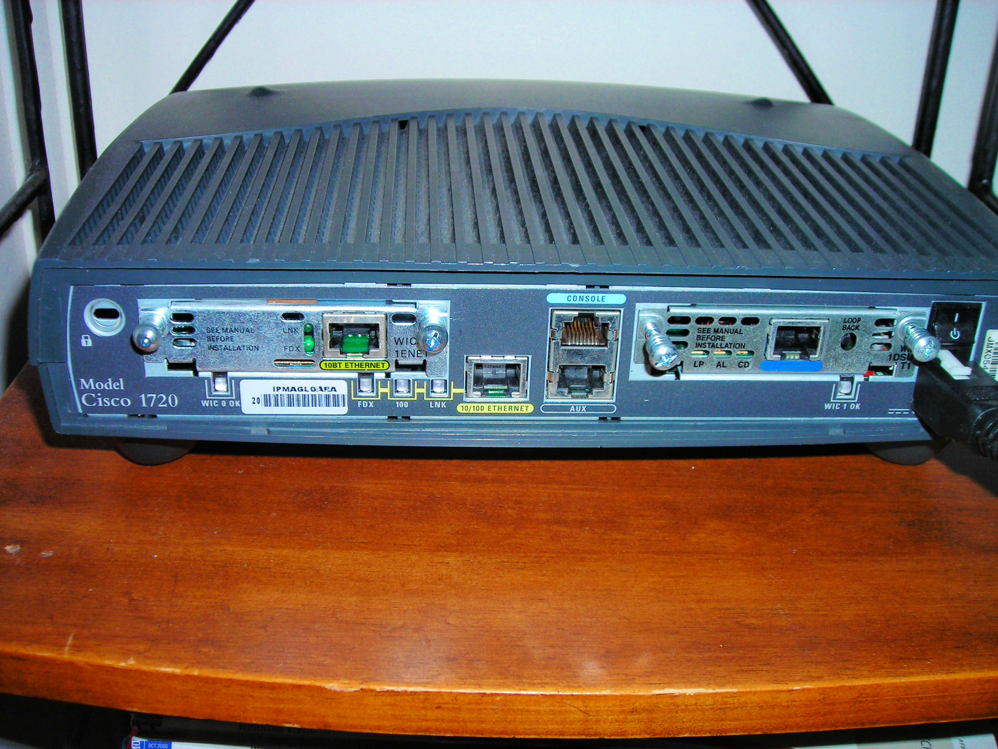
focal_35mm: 41
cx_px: 499
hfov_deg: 45.8
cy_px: 374
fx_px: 1182
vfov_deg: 35.1
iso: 50
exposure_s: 1/60.1
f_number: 6.6
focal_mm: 6.8
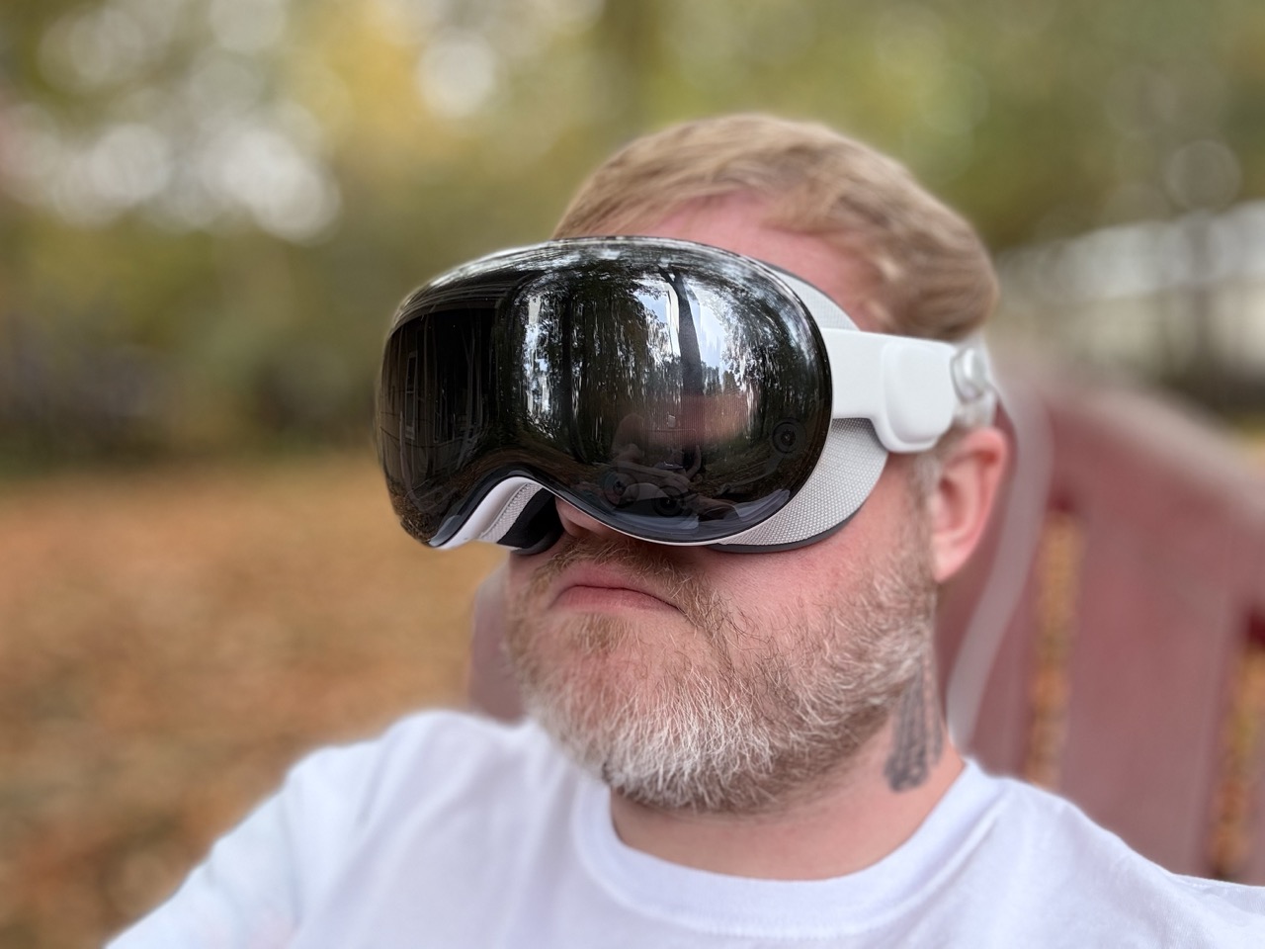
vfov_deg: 46.8
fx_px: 1096
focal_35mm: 30
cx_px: 632
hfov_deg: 60.0
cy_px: 474
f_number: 1.9
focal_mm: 2.69
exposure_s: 1/121
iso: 80
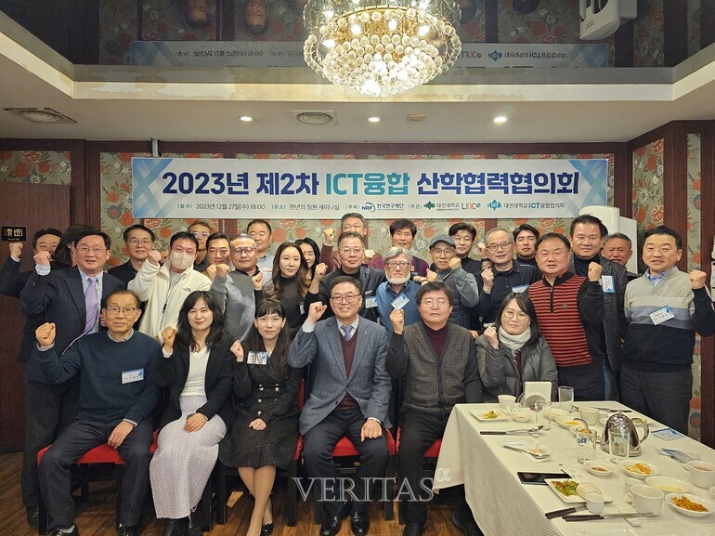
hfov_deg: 73.9
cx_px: 358
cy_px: 268
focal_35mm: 23
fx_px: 475
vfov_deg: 58.9
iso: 1000
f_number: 1.7
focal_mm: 6.3
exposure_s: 1/120
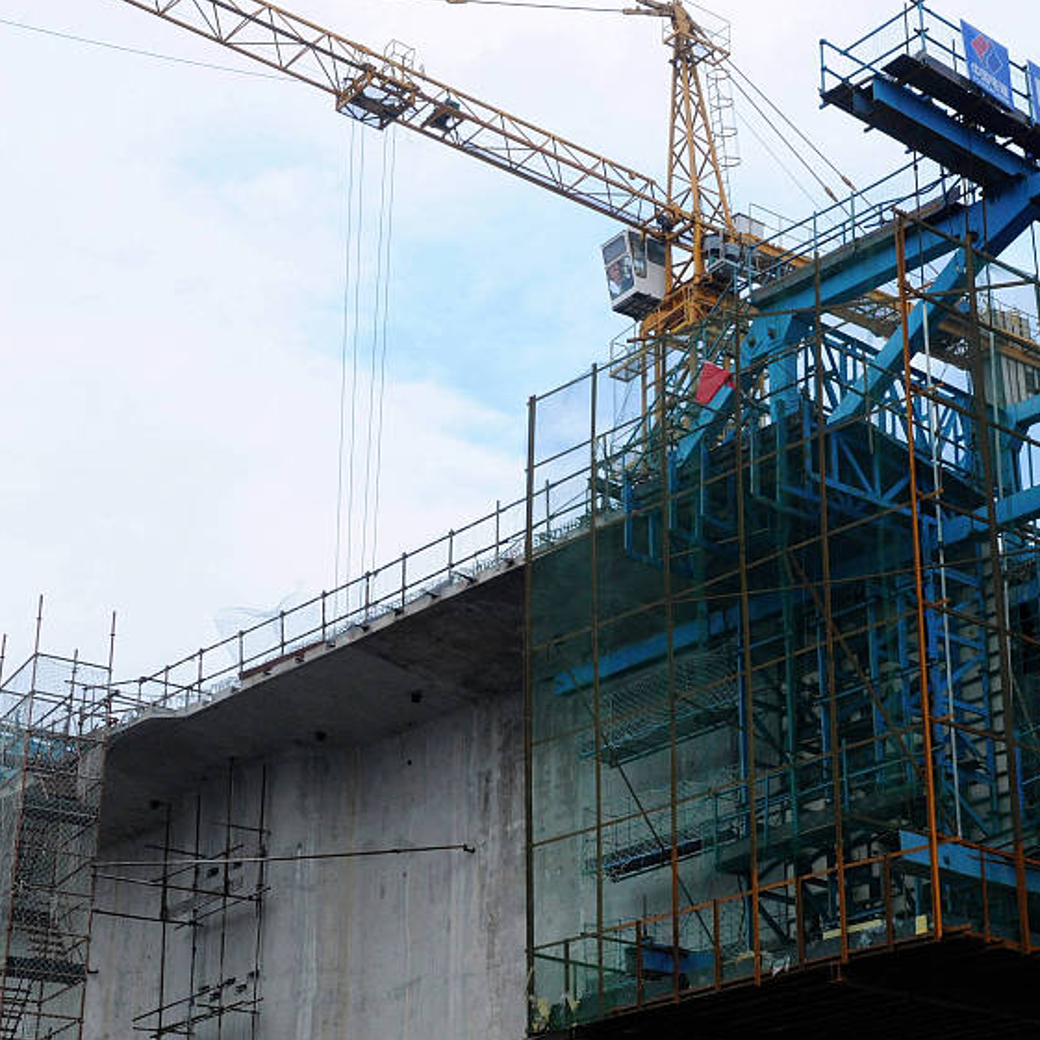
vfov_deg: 25.0
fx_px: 2345
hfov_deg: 25.0
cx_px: 604
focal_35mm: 69
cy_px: 572
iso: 1000
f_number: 13
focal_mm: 38
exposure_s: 1/640
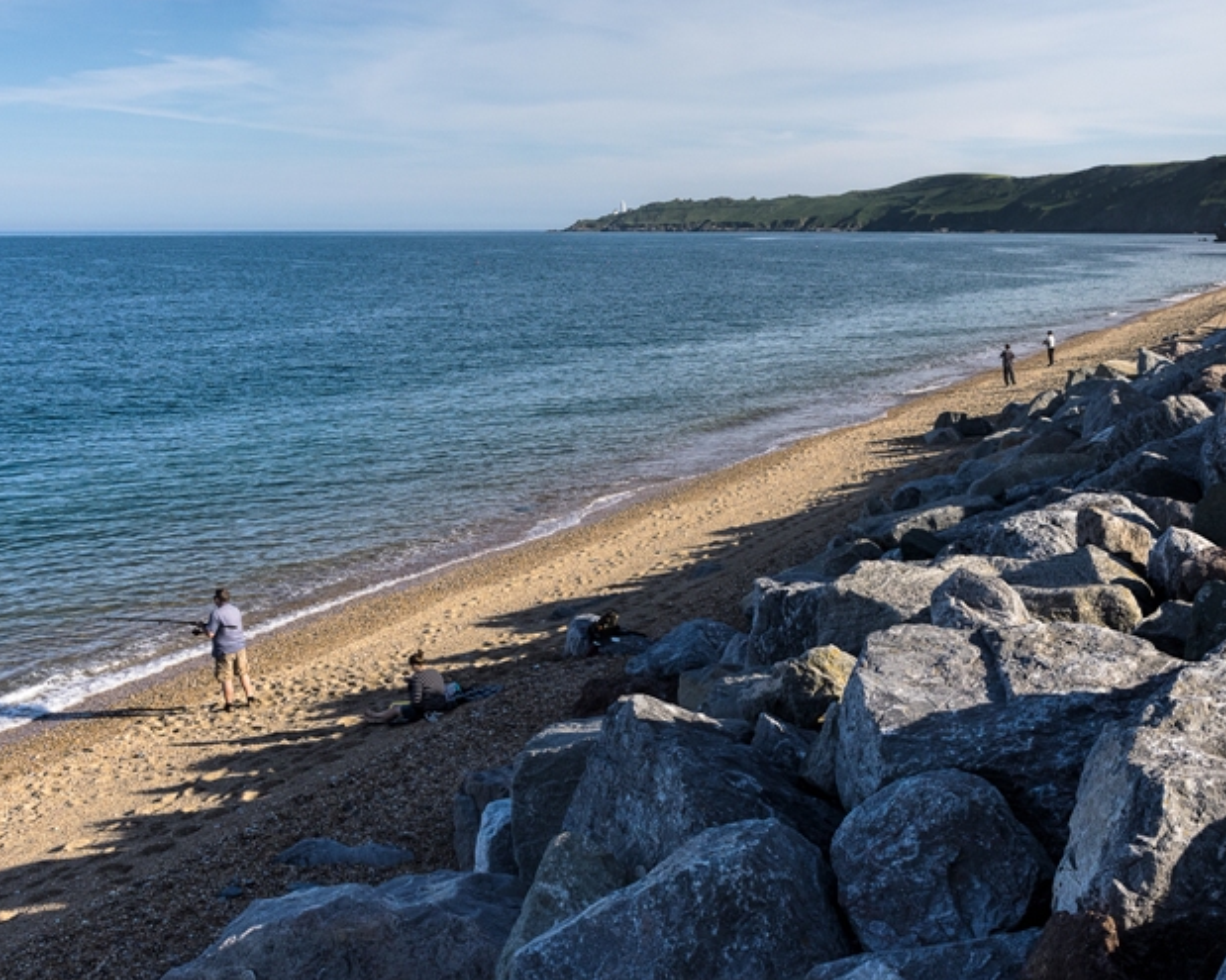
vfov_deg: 36.5
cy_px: 487
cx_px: 646
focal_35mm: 41
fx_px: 1487
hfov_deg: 44.8
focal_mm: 24.38
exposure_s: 1/200
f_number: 10
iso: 200
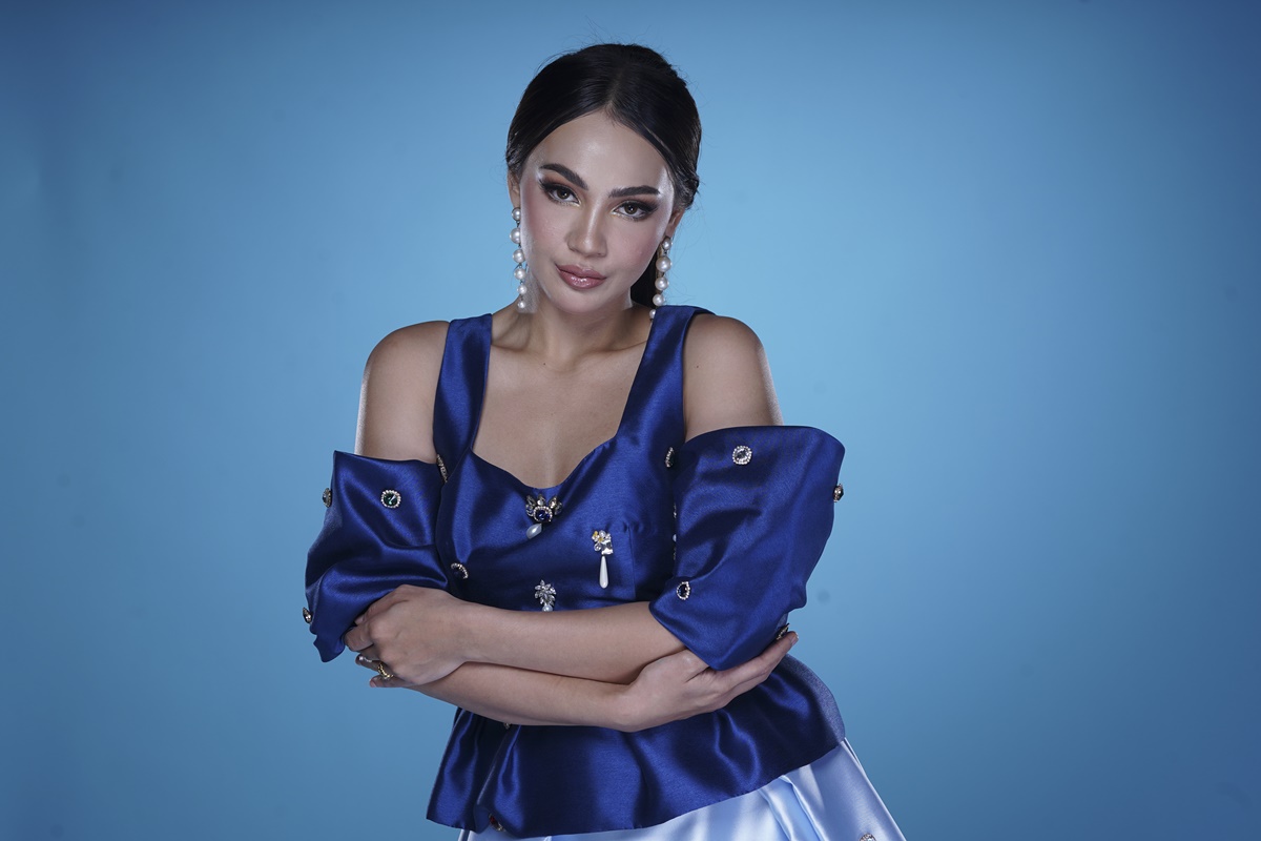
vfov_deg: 14.9
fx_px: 3222
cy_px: 420
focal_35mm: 92
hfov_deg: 22.1
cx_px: 630
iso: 100
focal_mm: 92
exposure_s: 1/250
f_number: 8
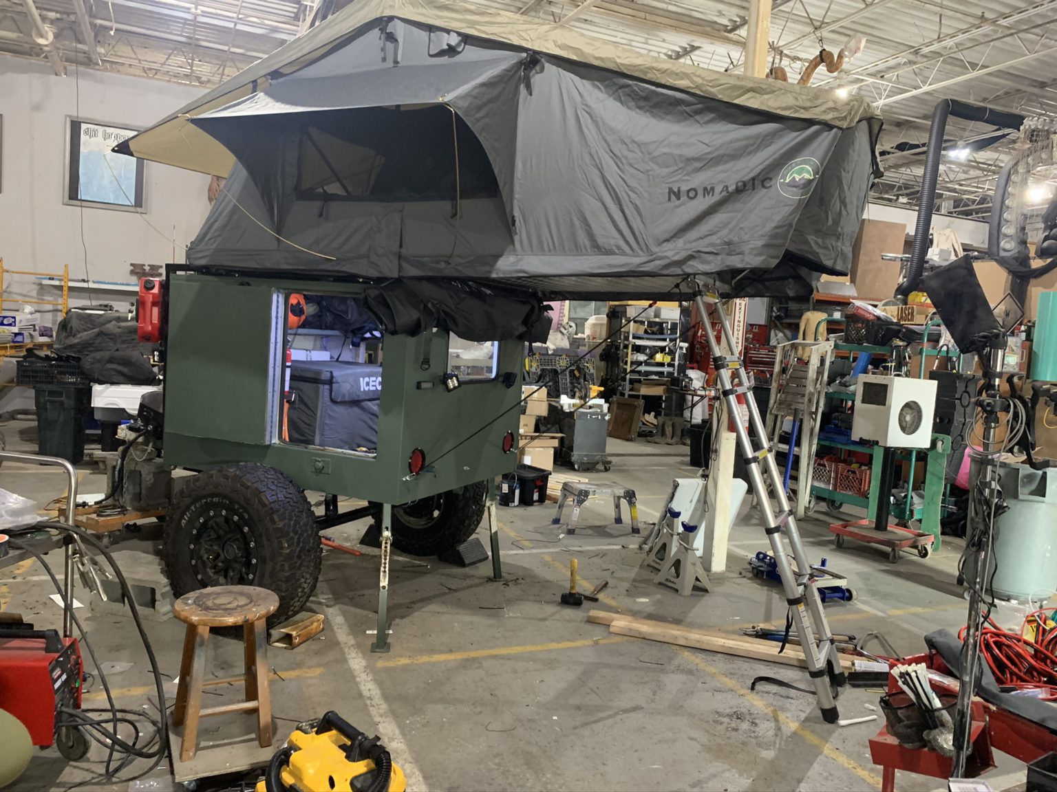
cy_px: 396
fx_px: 794
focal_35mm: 26
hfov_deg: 67.3
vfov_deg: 53.1
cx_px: 528
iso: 400
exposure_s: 1/30
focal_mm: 4.25
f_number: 1.8
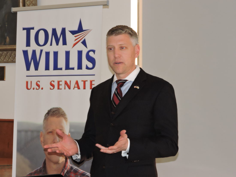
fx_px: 1057
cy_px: 88
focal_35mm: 155
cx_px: 118
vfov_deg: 9.6
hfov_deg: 12.7
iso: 560
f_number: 4.4
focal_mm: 27.6
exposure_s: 1/60
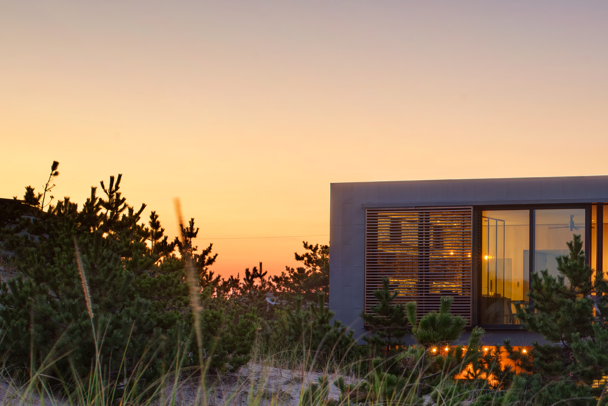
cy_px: 398
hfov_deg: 21.7
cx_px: 588
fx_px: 1537
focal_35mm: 91
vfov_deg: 14.8
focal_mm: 45
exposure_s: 6
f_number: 11
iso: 100
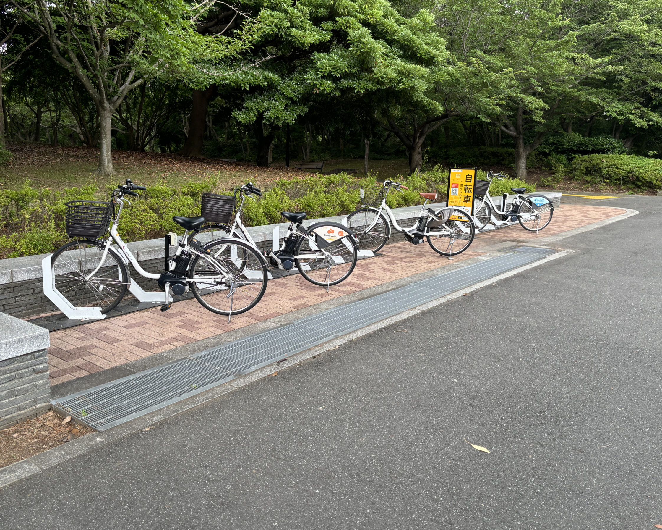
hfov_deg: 60.3
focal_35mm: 29
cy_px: 250
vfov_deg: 50.0
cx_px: 298
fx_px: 568
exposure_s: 1/121
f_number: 1.6
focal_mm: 5.96
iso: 32
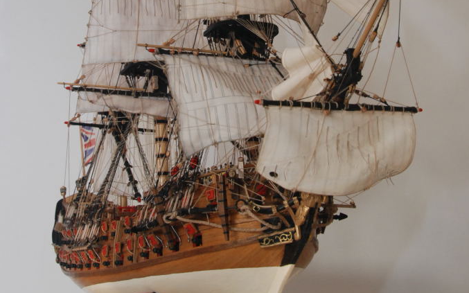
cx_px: 237
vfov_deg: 17.9
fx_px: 917
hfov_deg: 28.7
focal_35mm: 72
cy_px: 30
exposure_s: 1/100
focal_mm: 31
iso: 800
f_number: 11
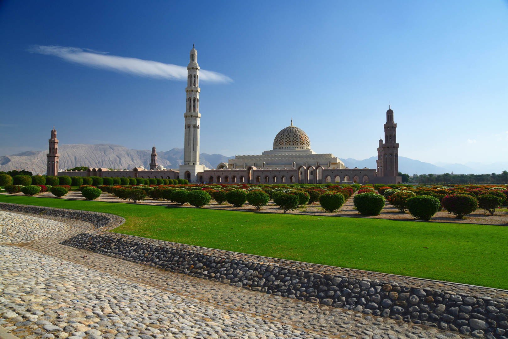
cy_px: 170
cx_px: 254
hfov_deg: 73.7
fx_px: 339
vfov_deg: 53.2
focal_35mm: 24
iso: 400
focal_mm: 24
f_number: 8
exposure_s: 1/500
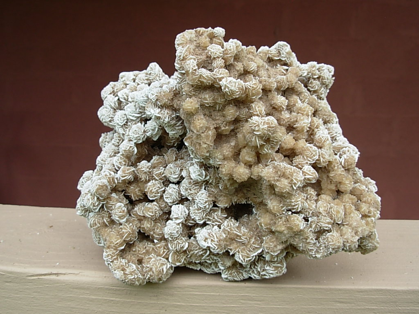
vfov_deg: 37.7
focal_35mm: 38
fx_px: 460
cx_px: 210
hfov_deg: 49.0
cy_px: 157
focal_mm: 6.3
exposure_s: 1/287
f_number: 2.9
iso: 50
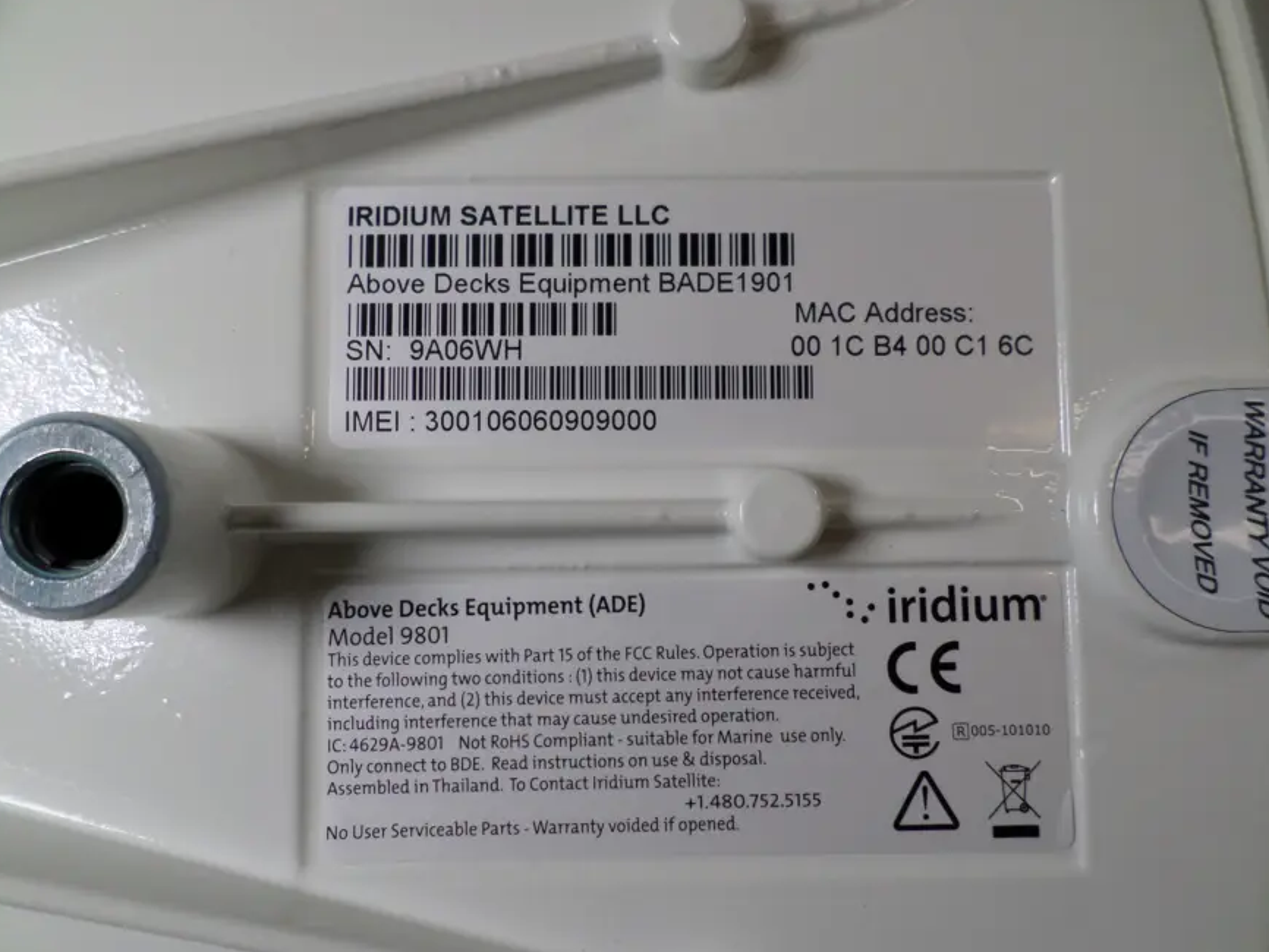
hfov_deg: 67.3
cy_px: 486
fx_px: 953
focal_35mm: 26
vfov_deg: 53.1
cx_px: 647
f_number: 2.5
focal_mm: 4.5
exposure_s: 1/350
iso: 80
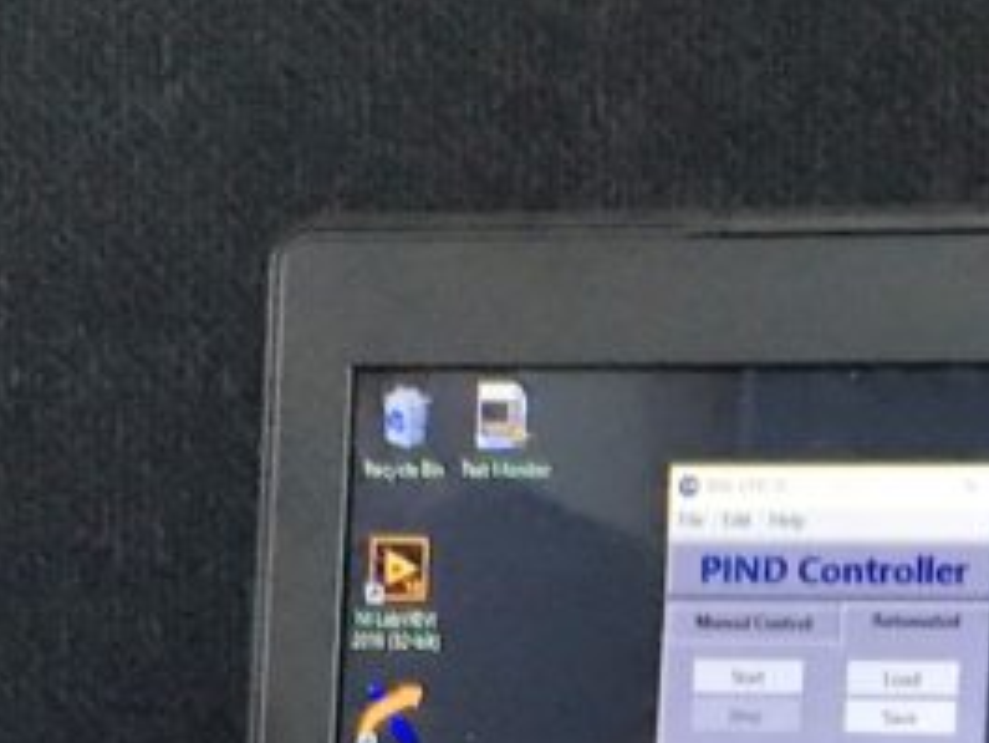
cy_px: 1777
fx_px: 4802
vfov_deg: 8.2
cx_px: 1000
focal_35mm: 168
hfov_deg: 11.6
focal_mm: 4.15
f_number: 2.2
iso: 100
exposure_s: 1/30
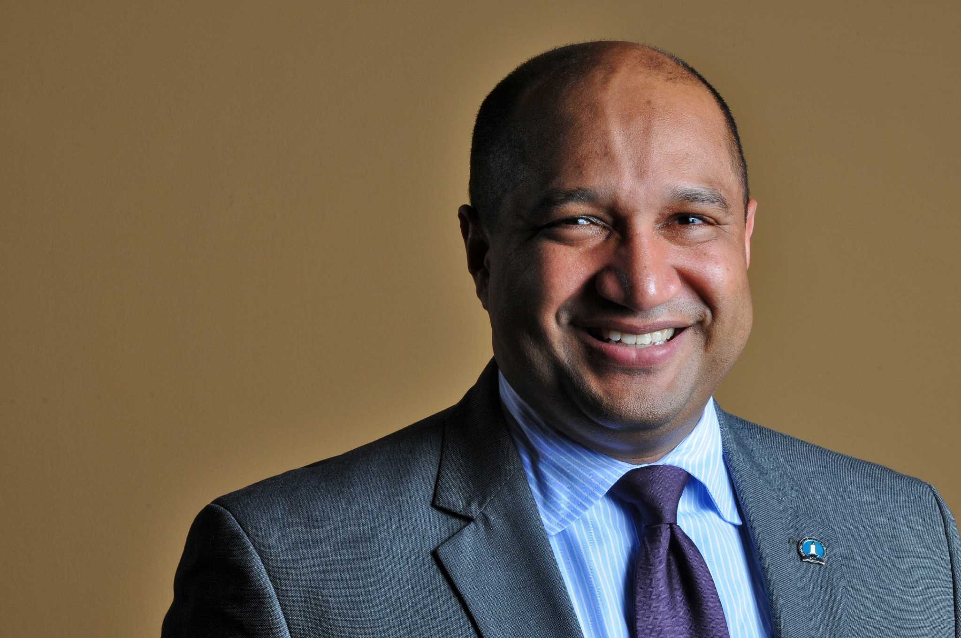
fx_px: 4199
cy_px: 319
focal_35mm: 158
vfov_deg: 8.7
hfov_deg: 13.1
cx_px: 480
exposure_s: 1/40
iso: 400
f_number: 18
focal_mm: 105
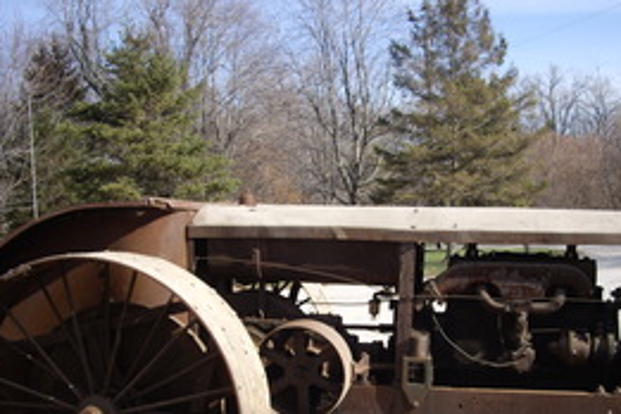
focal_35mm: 52
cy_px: 286
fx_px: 897
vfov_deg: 25.8
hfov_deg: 38.1
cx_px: 355
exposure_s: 1/500
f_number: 2.8
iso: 64
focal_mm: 7.9
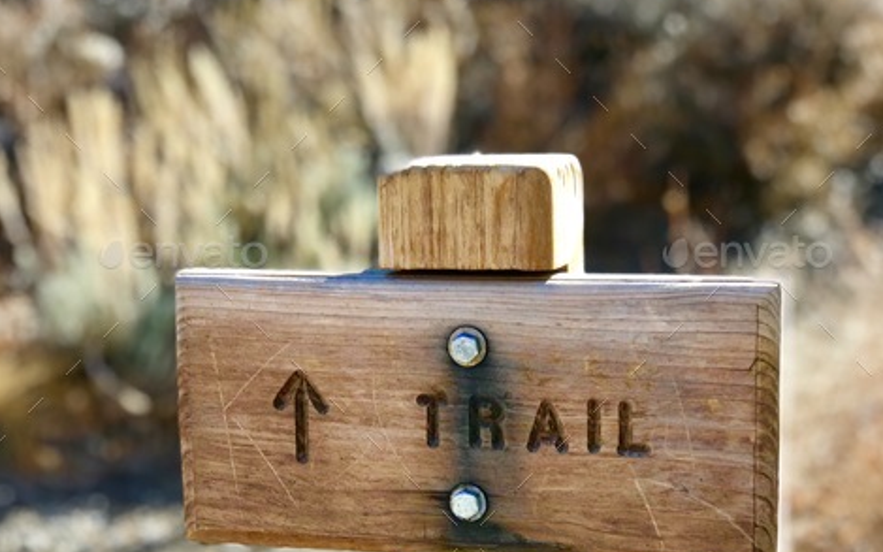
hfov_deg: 27.1
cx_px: 459
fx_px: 1829
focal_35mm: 76
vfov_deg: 17.1
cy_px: 389
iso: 20
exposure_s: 1/216
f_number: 2.8
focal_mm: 6.6
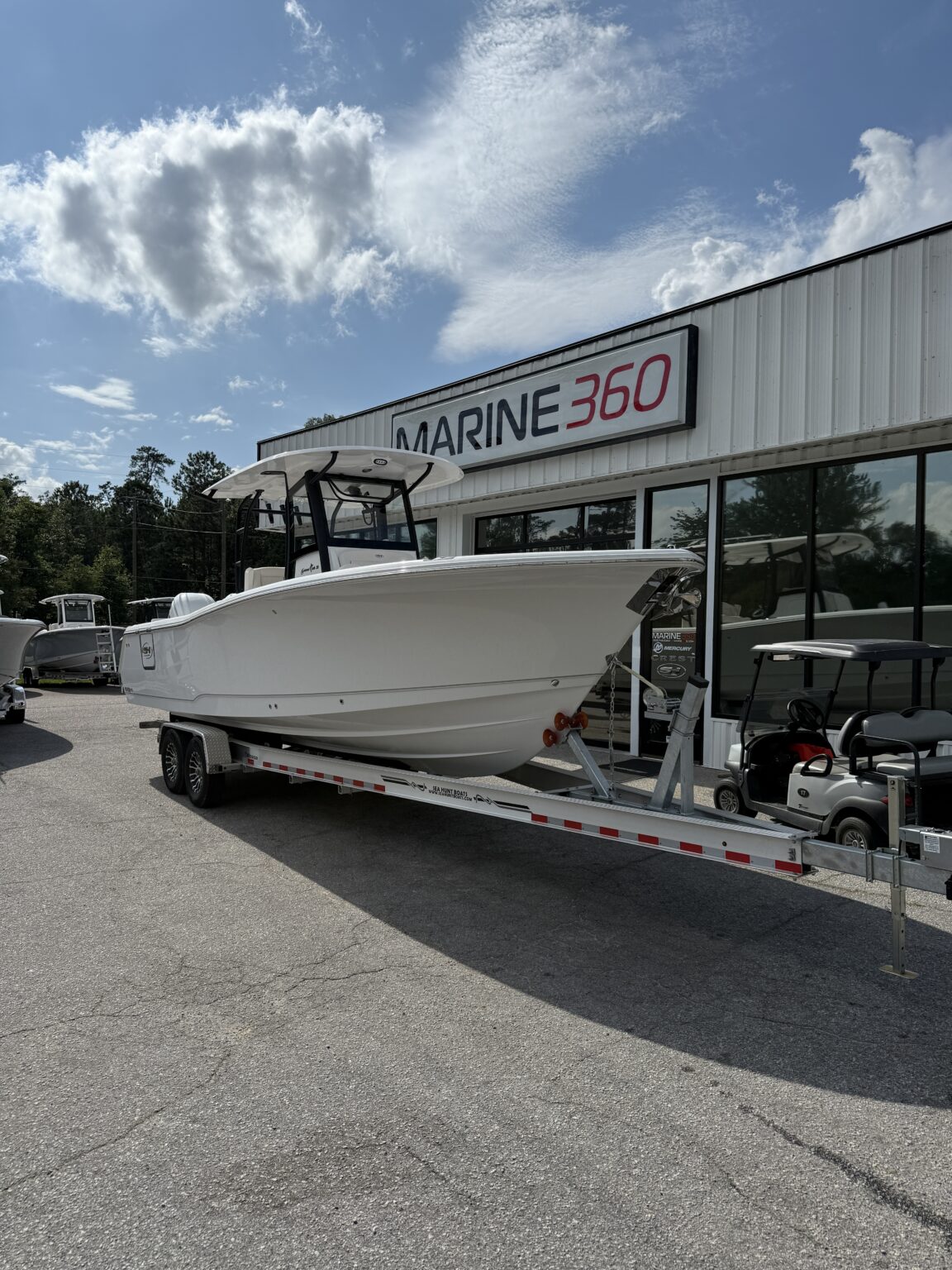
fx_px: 880
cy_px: 635
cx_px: 476
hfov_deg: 56.8
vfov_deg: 71.6
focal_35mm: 24
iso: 80
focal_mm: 6.76
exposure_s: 1/11905
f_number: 1.78
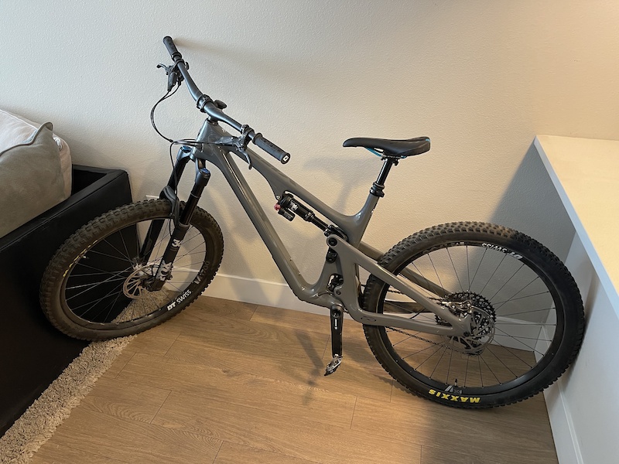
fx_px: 465
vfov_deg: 53.1
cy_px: 232
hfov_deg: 67.3
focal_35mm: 26
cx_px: 310
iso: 250
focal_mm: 5.1
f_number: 1.6
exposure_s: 1/60
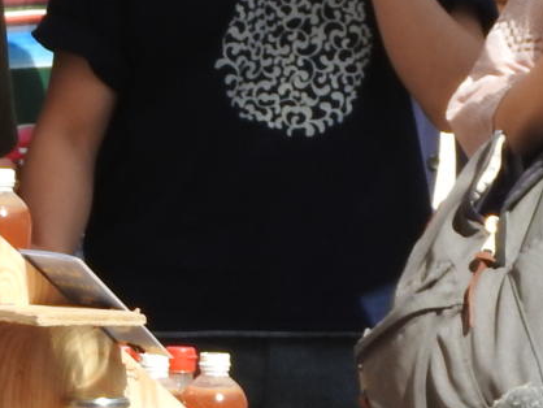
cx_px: 468
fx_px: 9009
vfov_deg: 2.6
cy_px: -47
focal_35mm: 574
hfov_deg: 3.5
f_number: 5
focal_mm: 22.4
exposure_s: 1/400
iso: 100
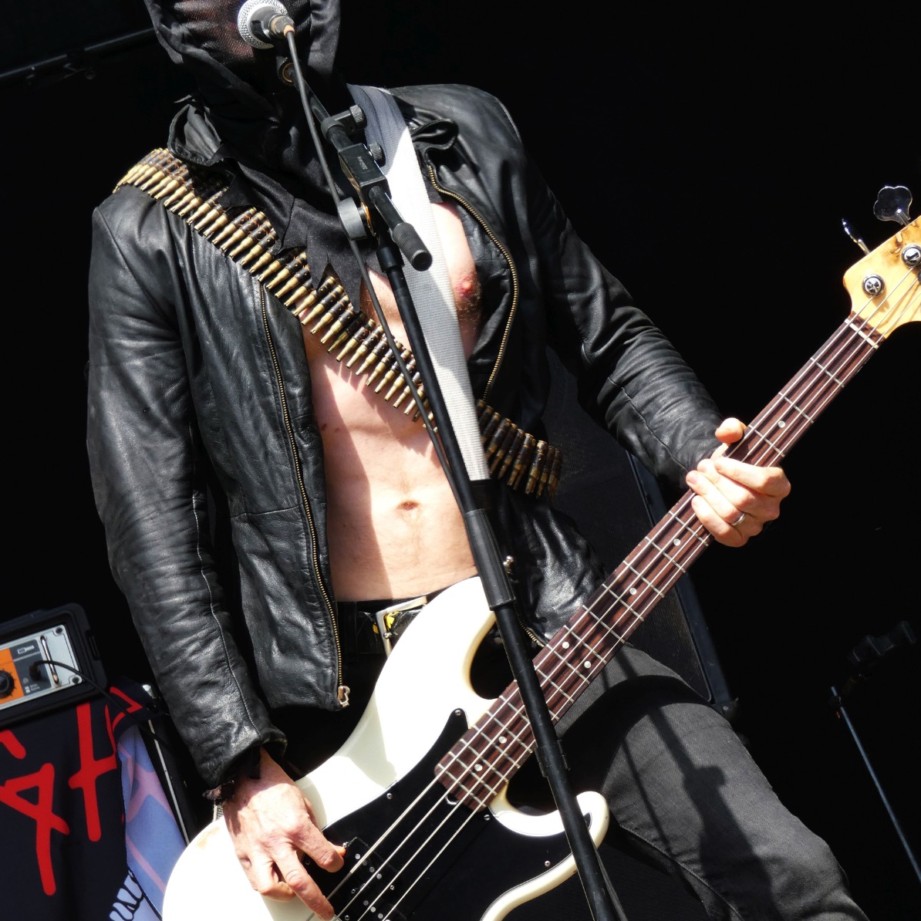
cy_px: 452
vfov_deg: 9.4
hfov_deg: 9.4
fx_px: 5599
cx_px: 461
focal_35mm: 186
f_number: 5.4
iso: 80
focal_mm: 28.1
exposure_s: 1/160
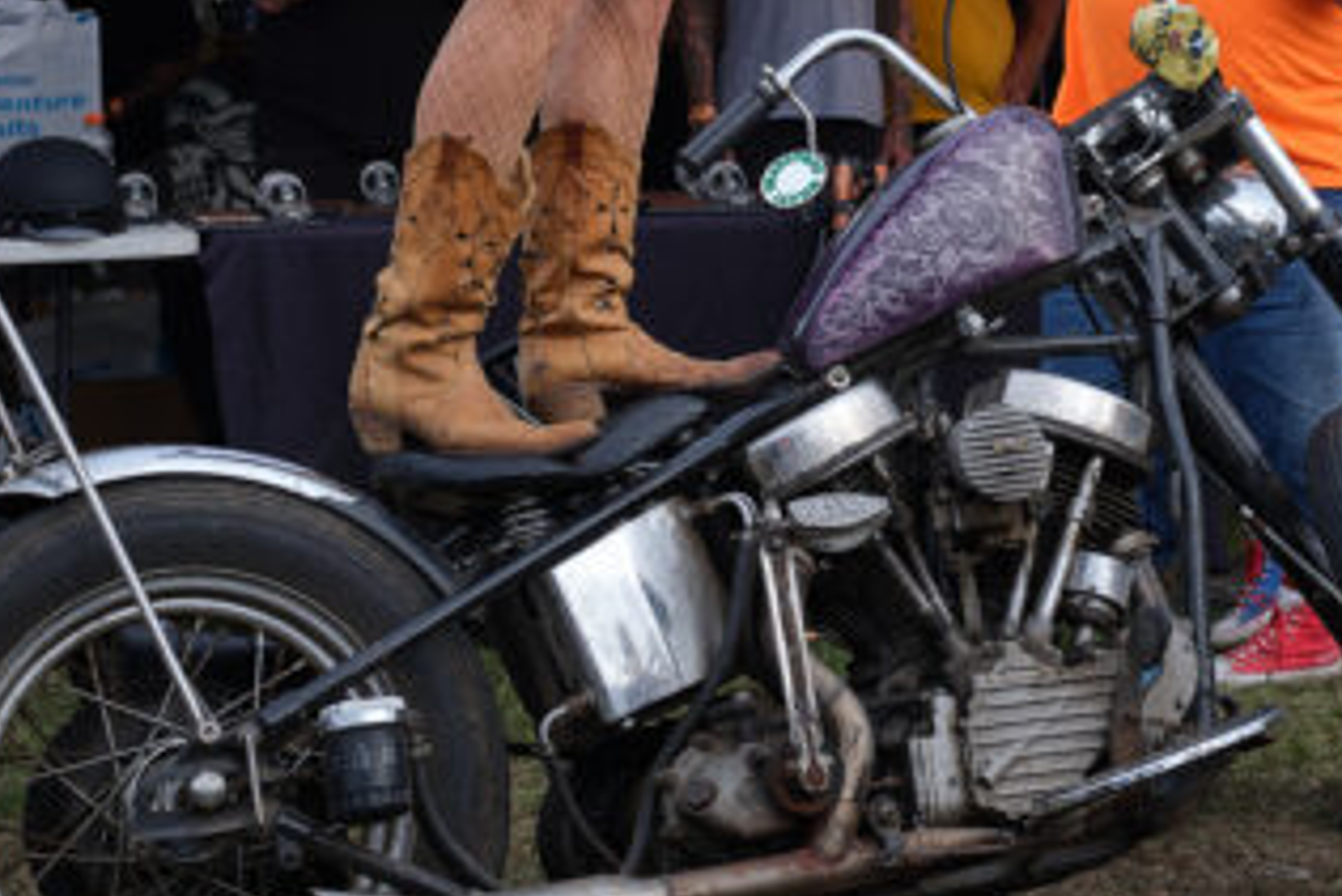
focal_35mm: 91
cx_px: 994
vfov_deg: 14.7
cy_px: -106
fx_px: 3394
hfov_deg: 22.2
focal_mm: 45
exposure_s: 1/300
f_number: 5.6
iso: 200
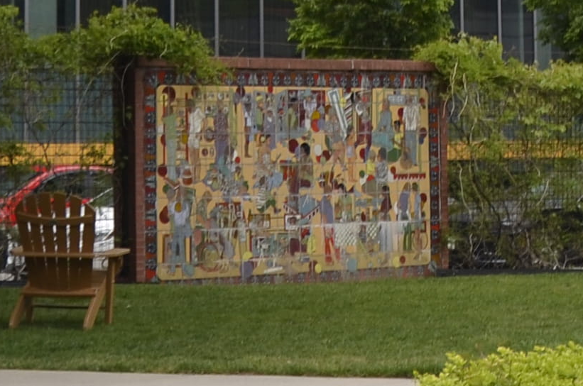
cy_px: -290
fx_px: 2618
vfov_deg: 8.2
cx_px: 855
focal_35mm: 162
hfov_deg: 12.2
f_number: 4.5
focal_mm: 18
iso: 100
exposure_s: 1/250
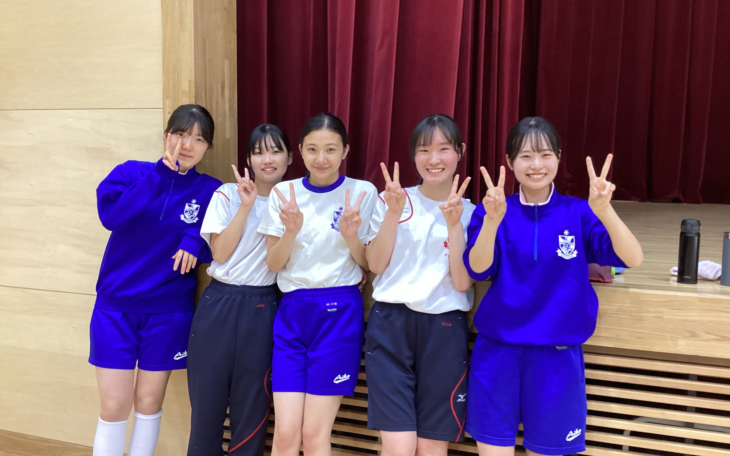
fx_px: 657
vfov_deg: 38.3
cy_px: 225
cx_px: 365
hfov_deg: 58.1
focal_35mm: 33
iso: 250
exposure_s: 1/50
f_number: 2.4
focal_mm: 3.3
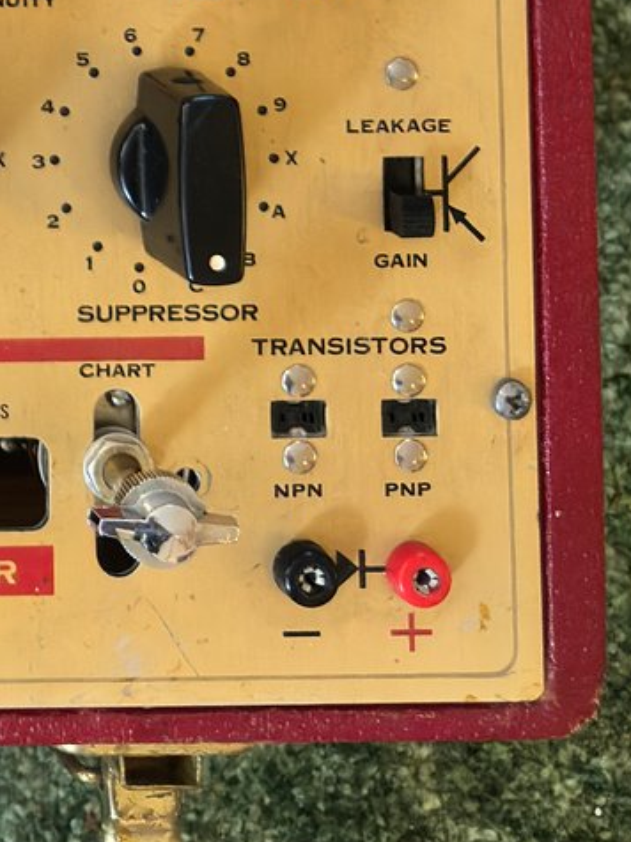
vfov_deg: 16.7
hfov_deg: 12.6
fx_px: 2456
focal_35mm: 101
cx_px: -686
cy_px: -601
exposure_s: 1/60
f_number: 1.78
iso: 320
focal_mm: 6.76
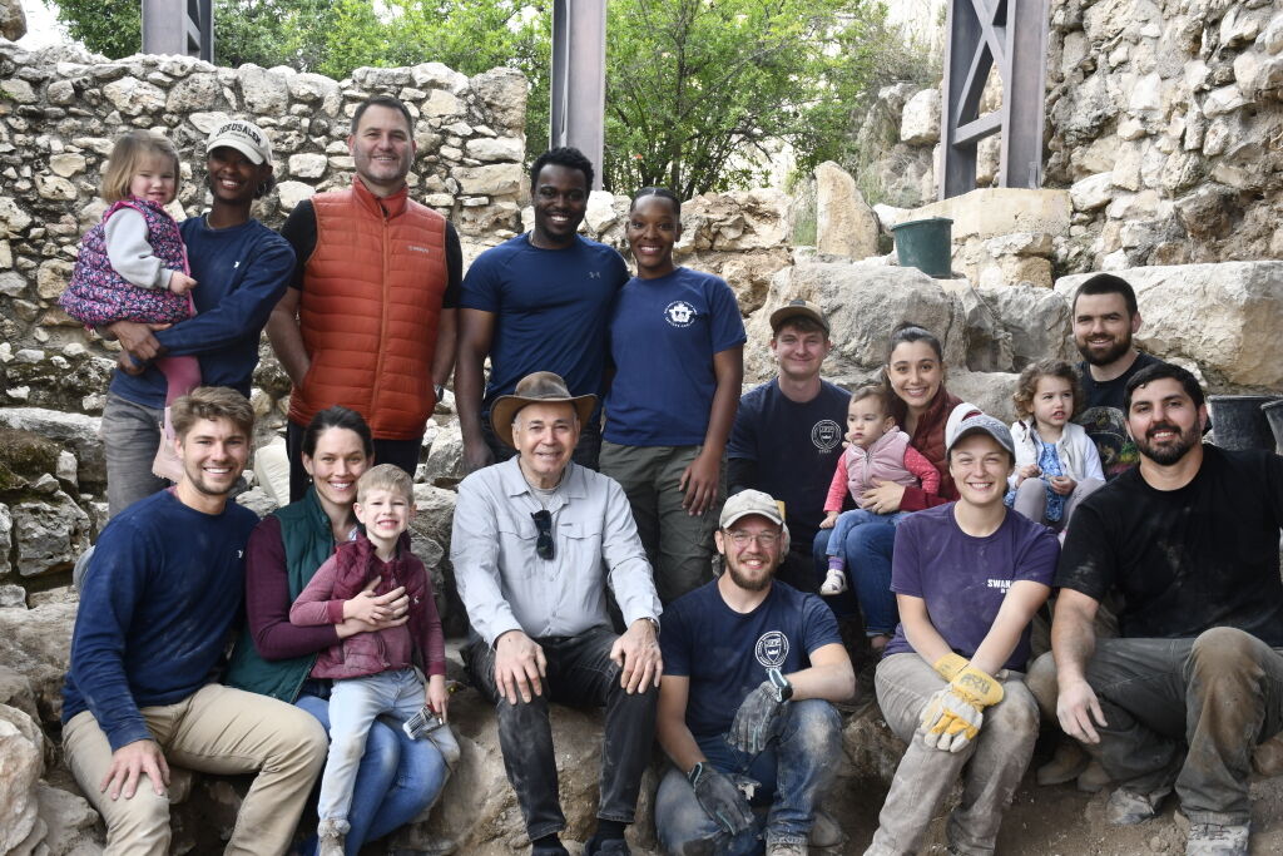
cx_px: 642
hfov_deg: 43.6
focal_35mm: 45
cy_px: 428
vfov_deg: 29.9
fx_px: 1604
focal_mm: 30
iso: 320
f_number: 5.6
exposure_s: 1/250
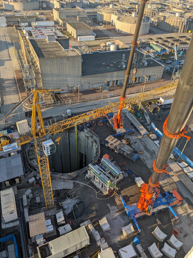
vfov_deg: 65.3
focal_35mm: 27
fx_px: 201
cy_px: 129
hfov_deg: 51.4
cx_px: 96
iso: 47
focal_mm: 4.38
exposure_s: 1/1064
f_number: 1.73
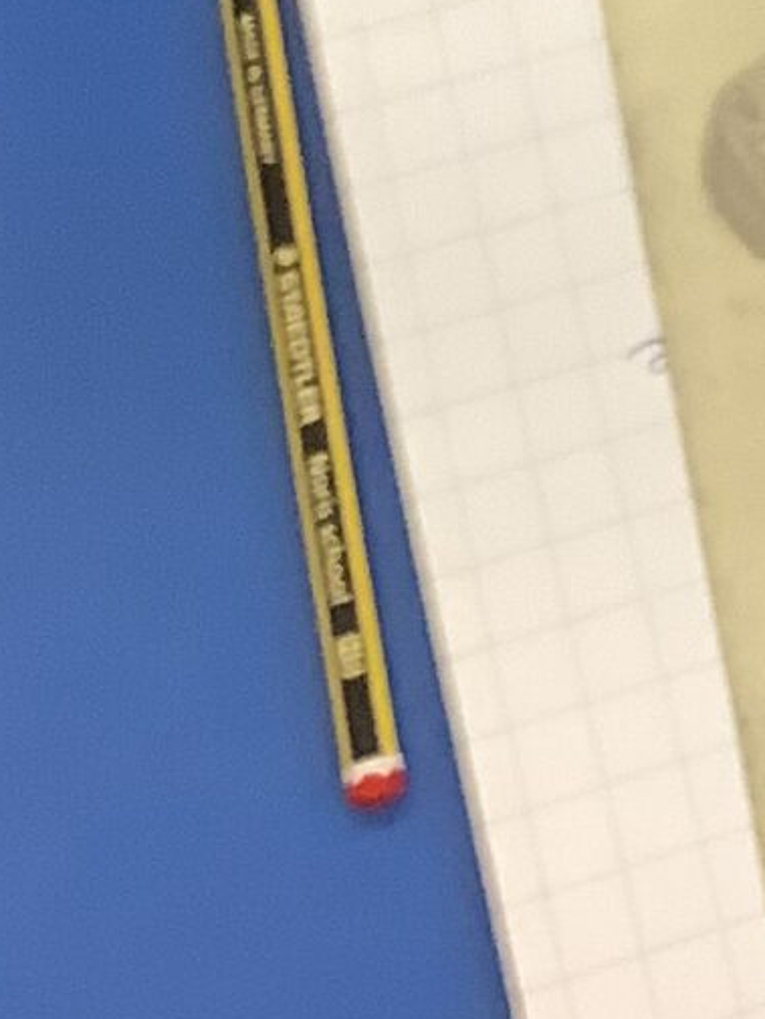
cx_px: 1362
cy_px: -1509
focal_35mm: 157
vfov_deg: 10.6
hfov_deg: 9.1
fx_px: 4624
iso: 100
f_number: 2.4
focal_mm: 3.3
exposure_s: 1/50
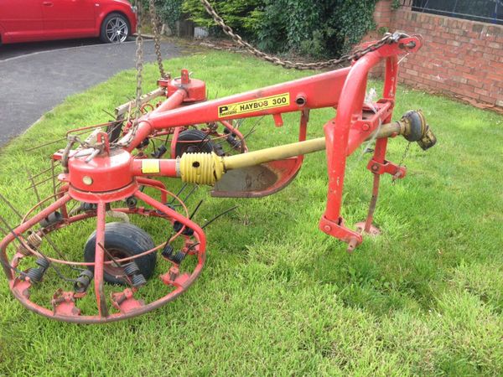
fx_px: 509
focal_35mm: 35
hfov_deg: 52.6
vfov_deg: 40.7
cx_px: 252
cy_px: 188
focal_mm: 4.28
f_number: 2.4
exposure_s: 1/290
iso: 50
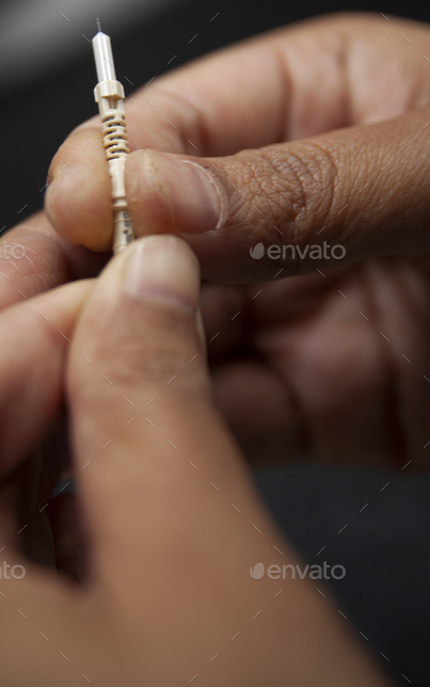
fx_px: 1967
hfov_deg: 12.5
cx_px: 134
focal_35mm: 105
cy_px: 244
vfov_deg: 19.8
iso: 200
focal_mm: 50
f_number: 2.8
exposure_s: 1/40
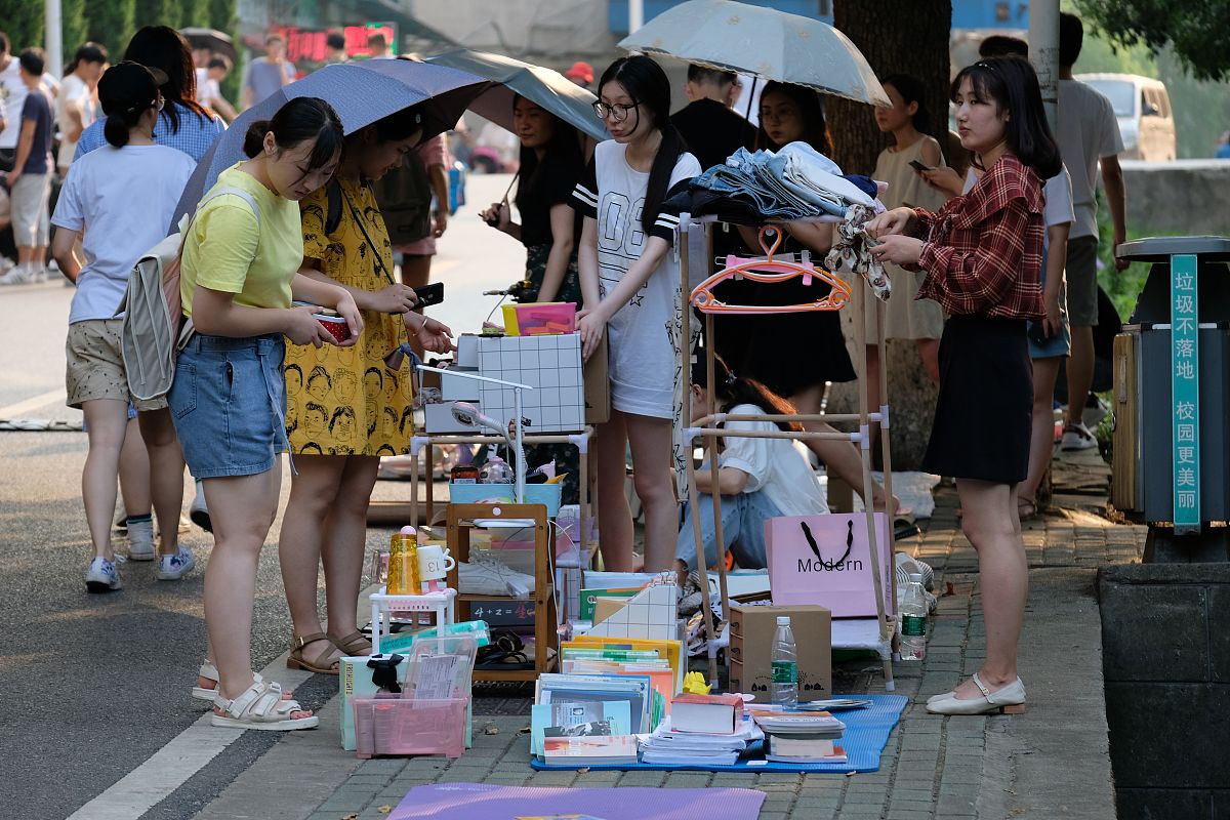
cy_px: 410
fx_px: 6559
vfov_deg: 7.2
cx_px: 615
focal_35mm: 192
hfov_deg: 10.7
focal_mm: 128
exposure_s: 1/250
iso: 500
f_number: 5.6
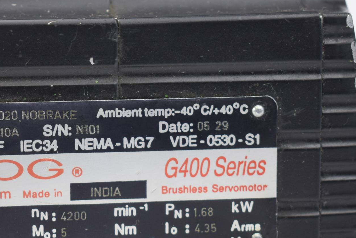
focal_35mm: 104
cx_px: 83
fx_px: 1029
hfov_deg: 19.5
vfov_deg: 13.2
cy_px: 83
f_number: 5
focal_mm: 40
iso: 640
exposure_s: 1/60
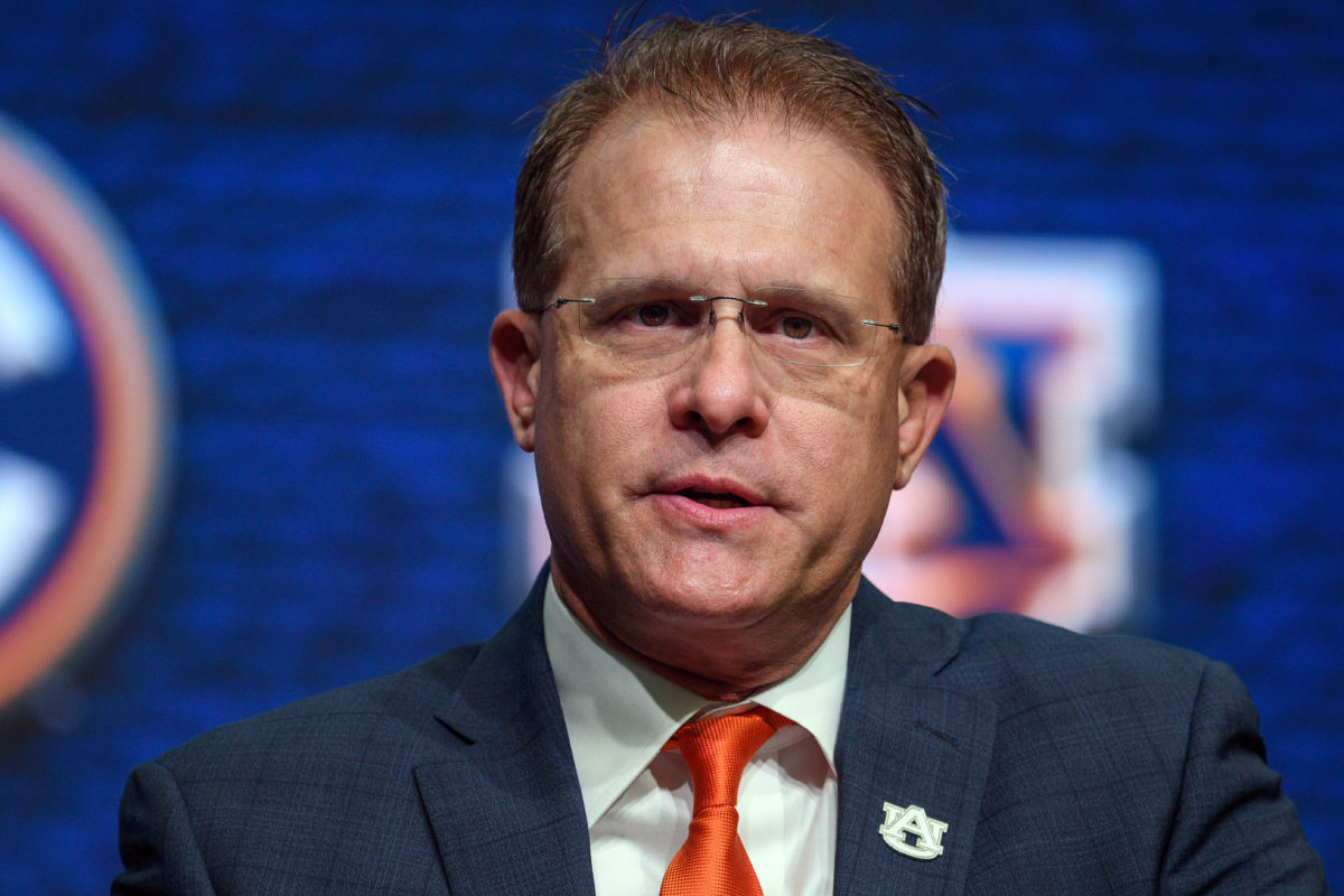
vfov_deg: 3.1
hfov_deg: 4.6
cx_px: 672
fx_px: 16799
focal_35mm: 450
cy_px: 448
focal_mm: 300
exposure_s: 1/500
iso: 1250
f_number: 4
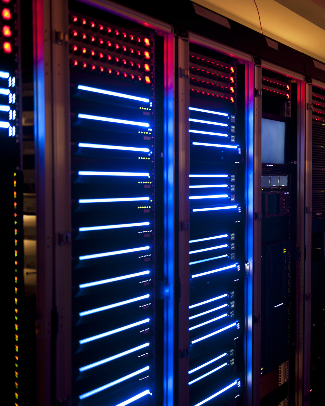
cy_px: 203
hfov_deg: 28.6
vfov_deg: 36.7
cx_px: 288
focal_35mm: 51
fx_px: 613
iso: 160
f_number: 2.8
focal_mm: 36
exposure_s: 1/2
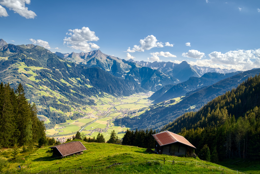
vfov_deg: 49.5
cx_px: 126
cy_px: 85
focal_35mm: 26
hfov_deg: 69.4
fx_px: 188
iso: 100
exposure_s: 1/100
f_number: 7.1
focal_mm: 25
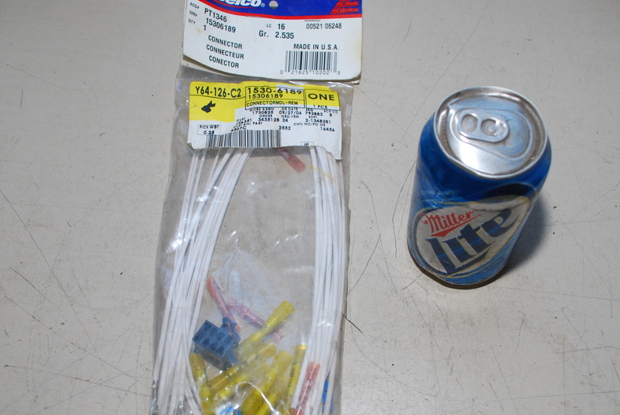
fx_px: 741
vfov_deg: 31.2
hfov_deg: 45.4
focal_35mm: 43
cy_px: 238
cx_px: 323
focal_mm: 22
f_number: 5
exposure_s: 1/60
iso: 200
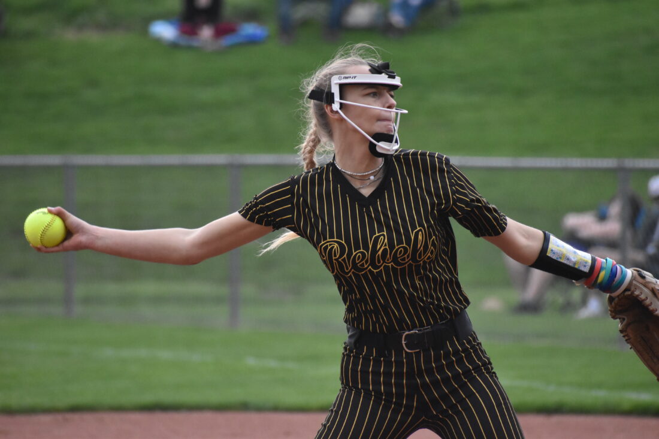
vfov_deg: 3.1
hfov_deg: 4.6
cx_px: 330
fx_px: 8236
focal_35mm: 450
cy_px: 220
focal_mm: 300
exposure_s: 1/4000
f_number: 6.3
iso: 3200
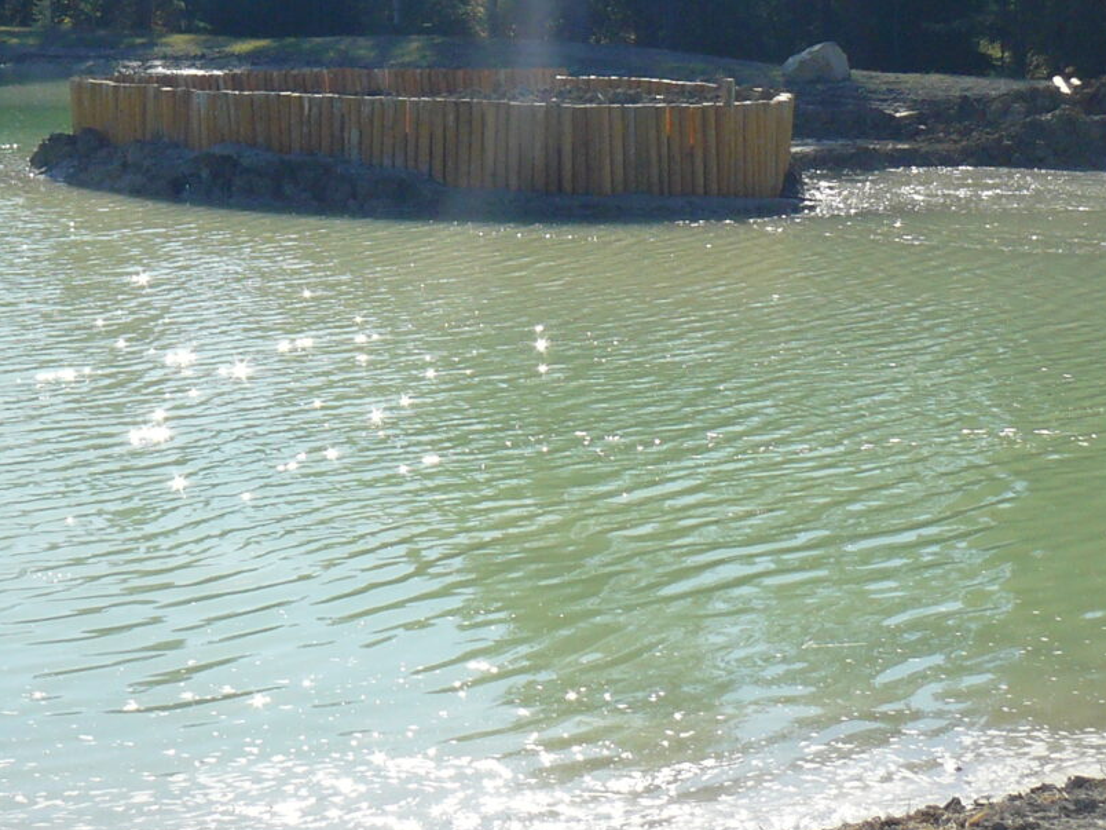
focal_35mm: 86
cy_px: 154
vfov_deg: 17.0
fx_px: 2748
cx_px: 197
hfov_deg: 22.4
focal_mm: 6
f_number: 5.6
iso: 100
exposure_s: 1/320
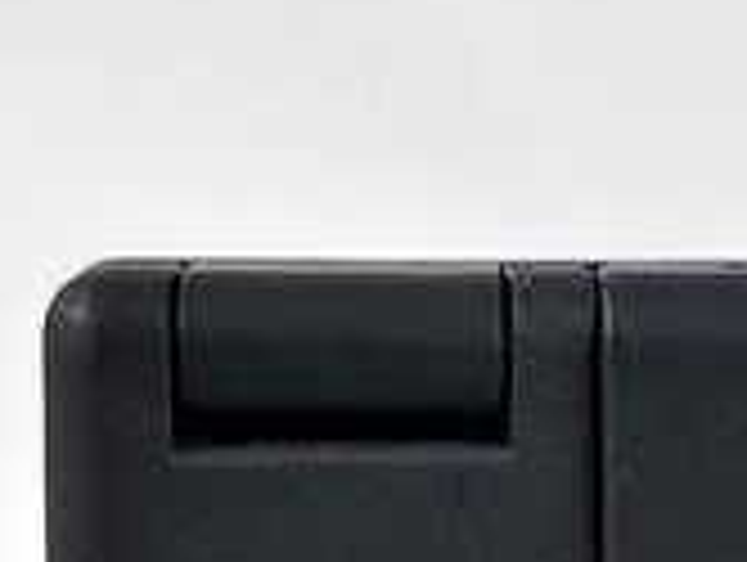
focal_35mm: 100
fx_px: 2161
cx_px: 644
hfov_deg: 19.3
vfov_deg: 14.2
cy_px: 724
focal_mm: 4.2
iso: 100
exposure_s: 1/60
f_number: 1.7
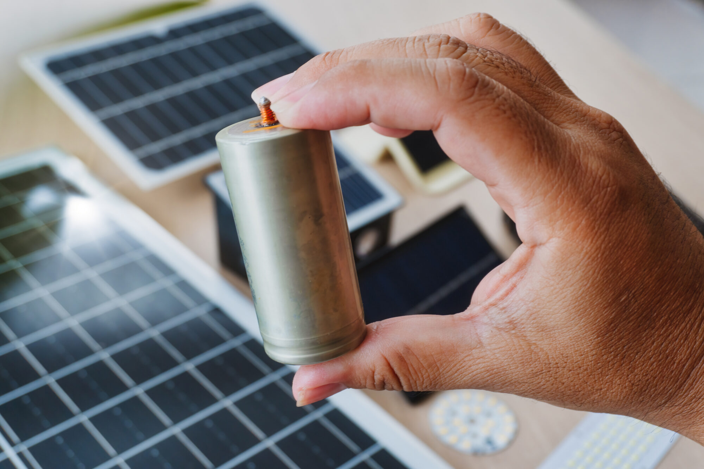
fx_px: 851
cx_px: 352
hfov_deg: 45.0
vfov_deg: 30.8
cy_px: 234
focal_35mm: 44
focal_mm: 29
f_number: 5.6
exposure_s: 1/30
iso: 100
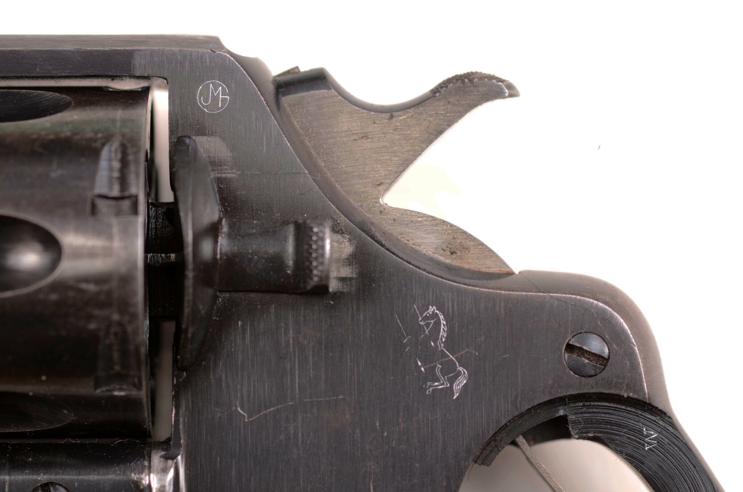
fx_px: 3244
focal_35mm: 158
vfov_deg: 8.7
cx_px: 372
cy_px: 246
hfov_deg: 13.1
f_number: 5.6
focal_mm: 105
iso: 400
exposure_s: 1/30
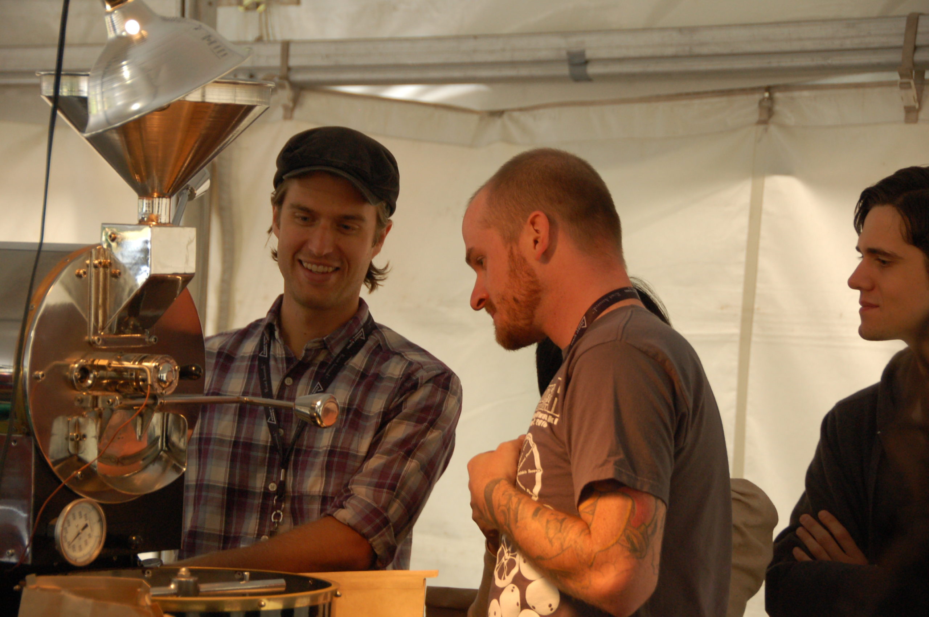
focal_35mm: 112
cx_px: 464
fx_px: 2900
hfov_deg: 18.2
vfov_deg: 12.2
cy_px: 308
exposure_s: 1/60
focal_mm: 75
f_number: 5.3
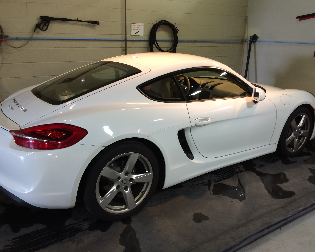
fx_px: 298
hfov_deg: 55.7
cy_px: 125
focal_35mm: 32
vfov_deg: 45.8
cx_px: 159
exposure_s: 1/30
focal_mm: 4.12
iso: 80
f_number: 2.2
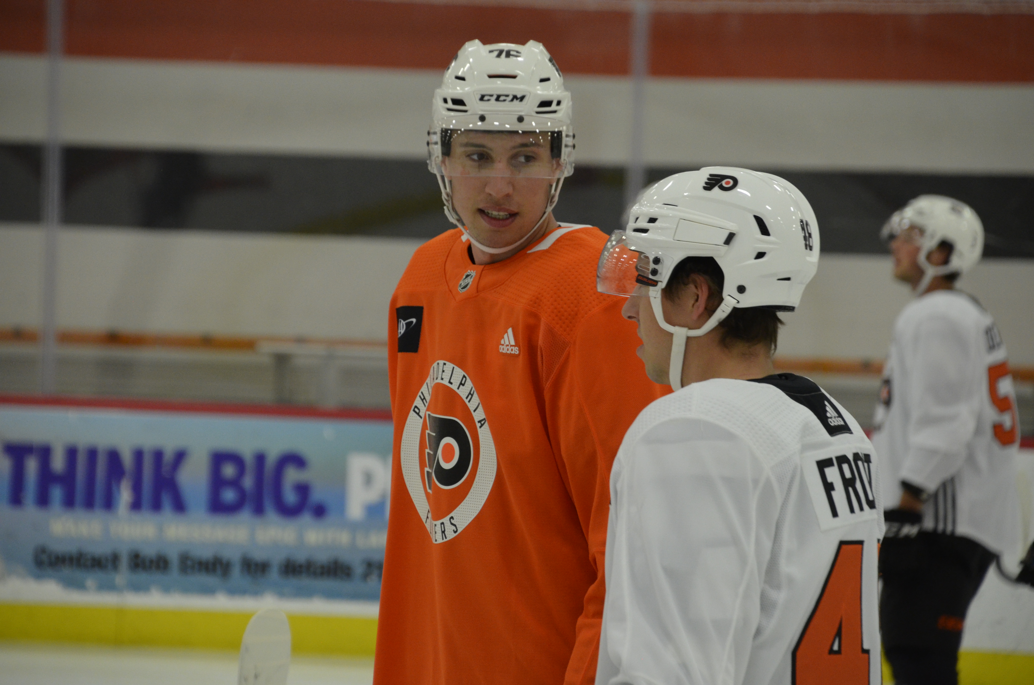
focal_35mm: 218
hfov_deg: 9.5
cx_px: 517
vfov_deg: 6.3
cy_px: 342
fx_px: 6234
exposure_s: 1/160
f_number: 6
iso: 1600
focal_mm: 145
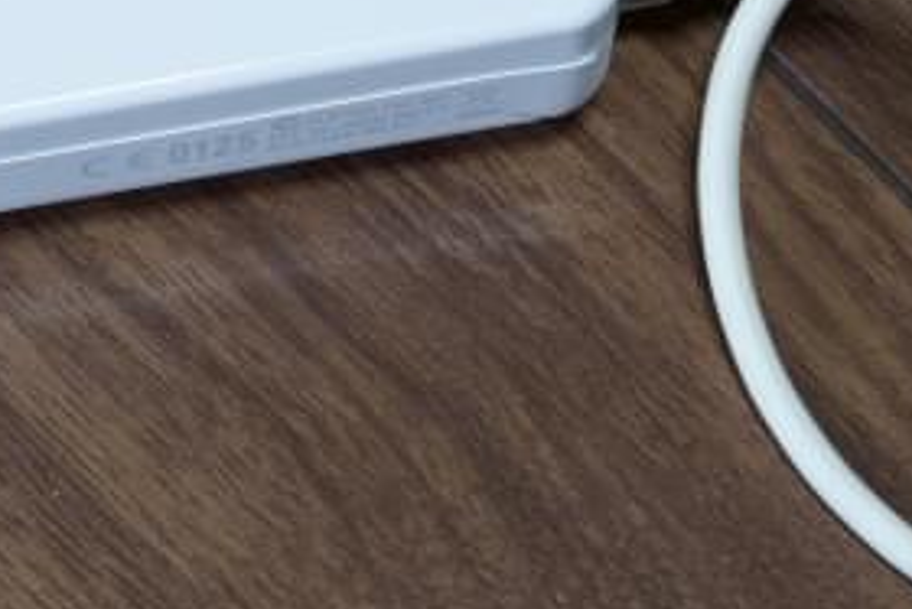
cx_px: -355
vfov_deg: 3.3
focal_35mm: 411
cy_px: -70
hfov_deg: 5.0
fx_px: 10417
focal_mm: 60
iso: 100
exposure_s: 1/3.33
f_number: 8
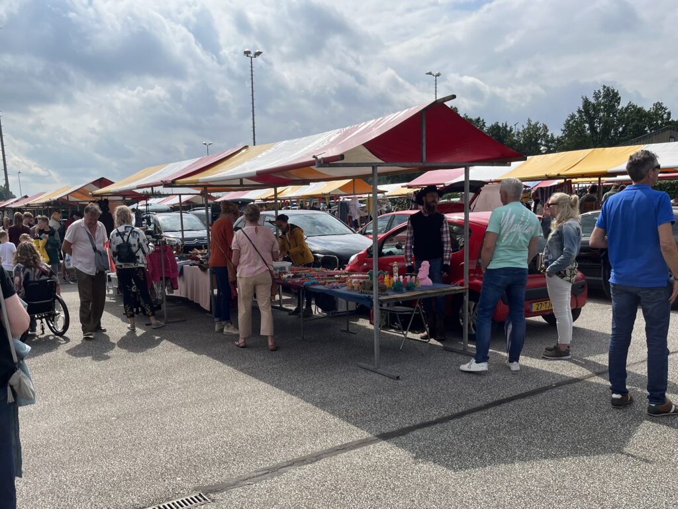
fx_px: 509
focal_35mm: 26
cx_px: 339
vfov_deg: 53.1
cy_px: 254
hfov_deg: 67.3
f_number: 1.6
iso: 50
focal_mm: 5.1
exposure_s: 1/5076
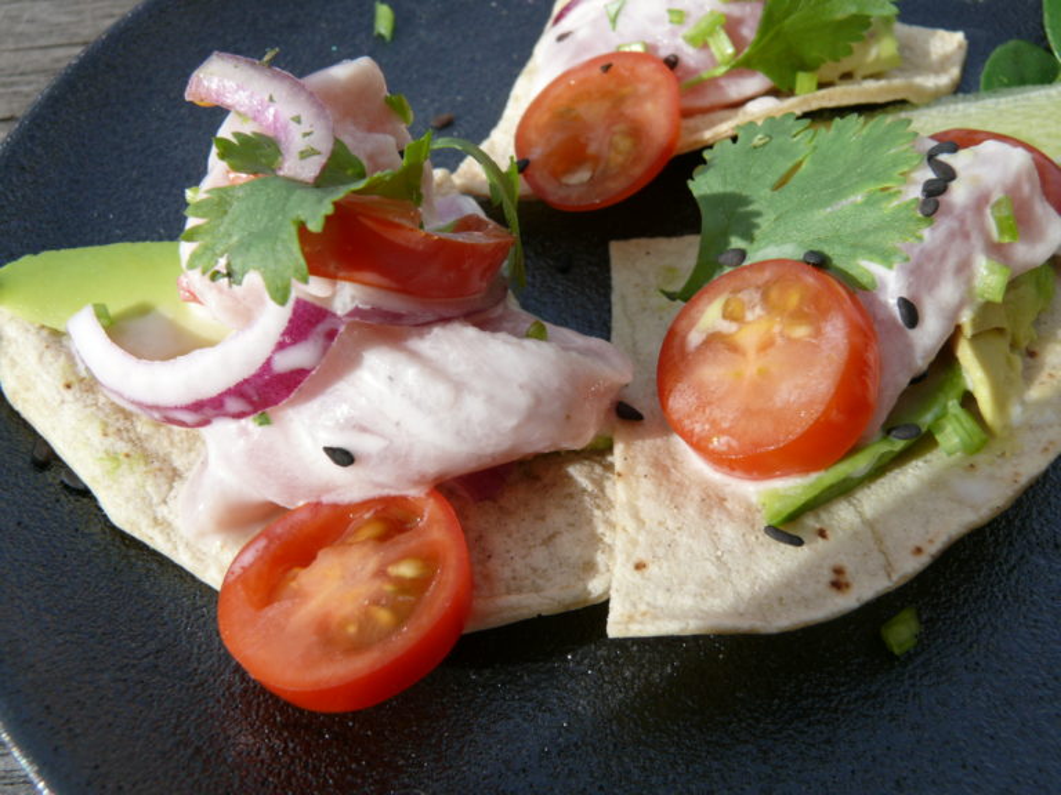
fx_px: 1073
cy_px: 398
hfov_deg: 52.6
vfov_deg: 40.7
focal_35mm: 35
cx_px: 530
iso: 100
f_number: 5.6
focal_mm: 7.4
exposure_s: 1/500
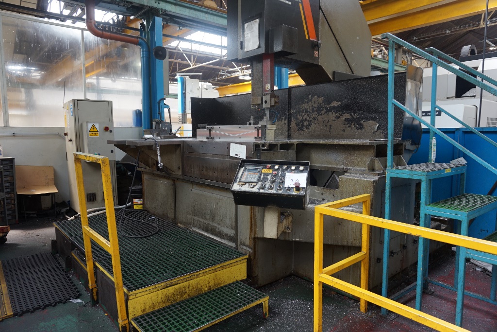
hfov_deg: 73.7
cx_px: 248
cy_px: 166
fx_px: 331
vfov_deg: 53.1
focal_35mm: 24
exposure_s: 1/60
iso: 200
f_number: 4
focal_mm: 16
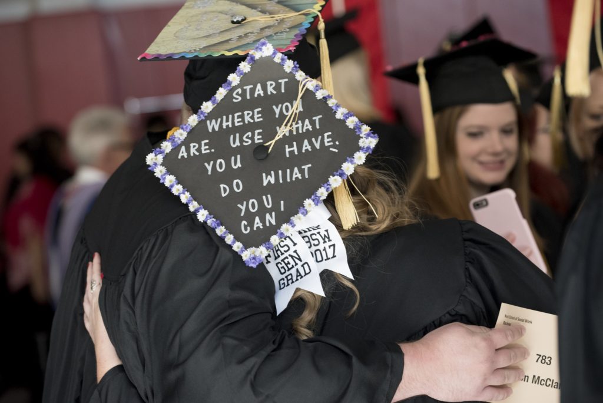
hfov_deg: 16.4
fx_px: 2095
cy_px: 202
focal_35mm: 125
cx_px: 302
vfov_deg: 11.0
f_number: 4.5
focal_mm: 125
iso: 3200
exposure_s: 1/200
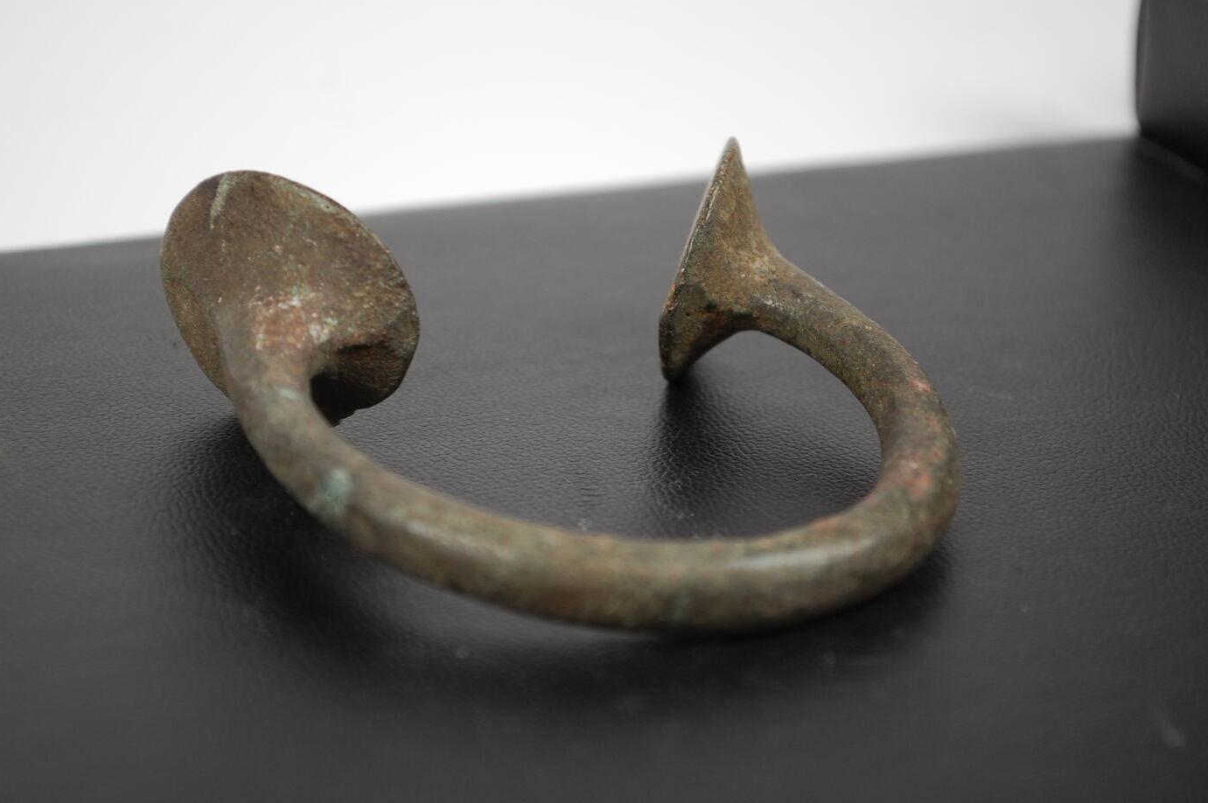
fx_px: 3204
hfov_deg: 21.3
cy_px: 367
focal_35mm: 96
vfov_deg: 14.3
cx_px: 513
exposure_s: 1/125
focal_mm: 55
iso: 280
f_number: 5.6
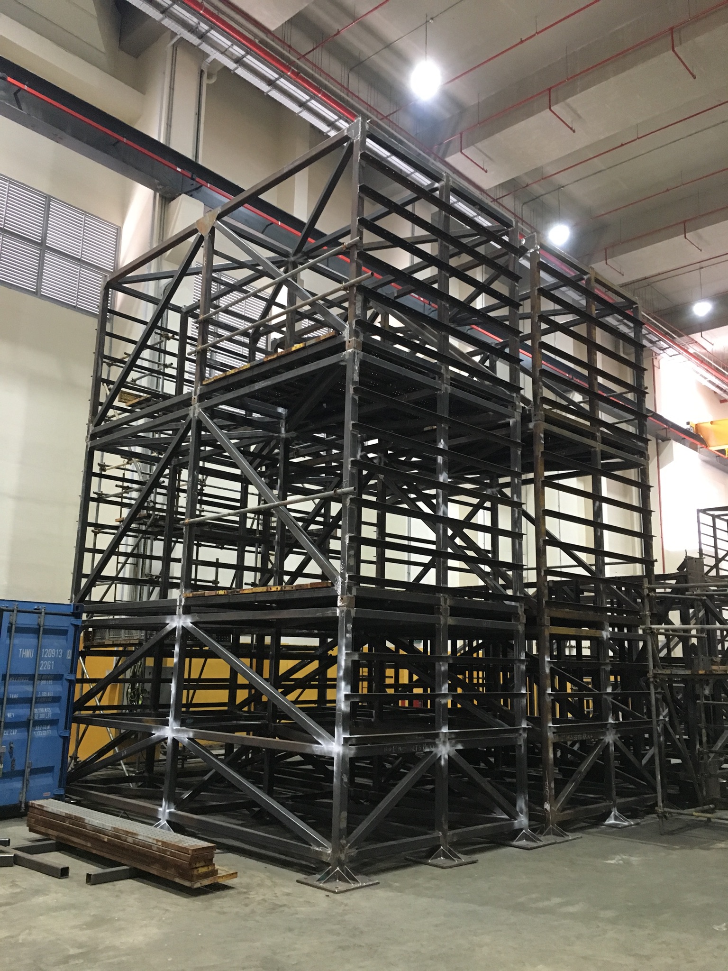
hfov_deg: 48.2
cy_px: 486
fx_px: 813
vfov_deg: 61.7
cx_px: 364
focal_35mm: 29
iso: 200
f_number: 2.2
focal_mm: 4.15
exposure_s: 1/17
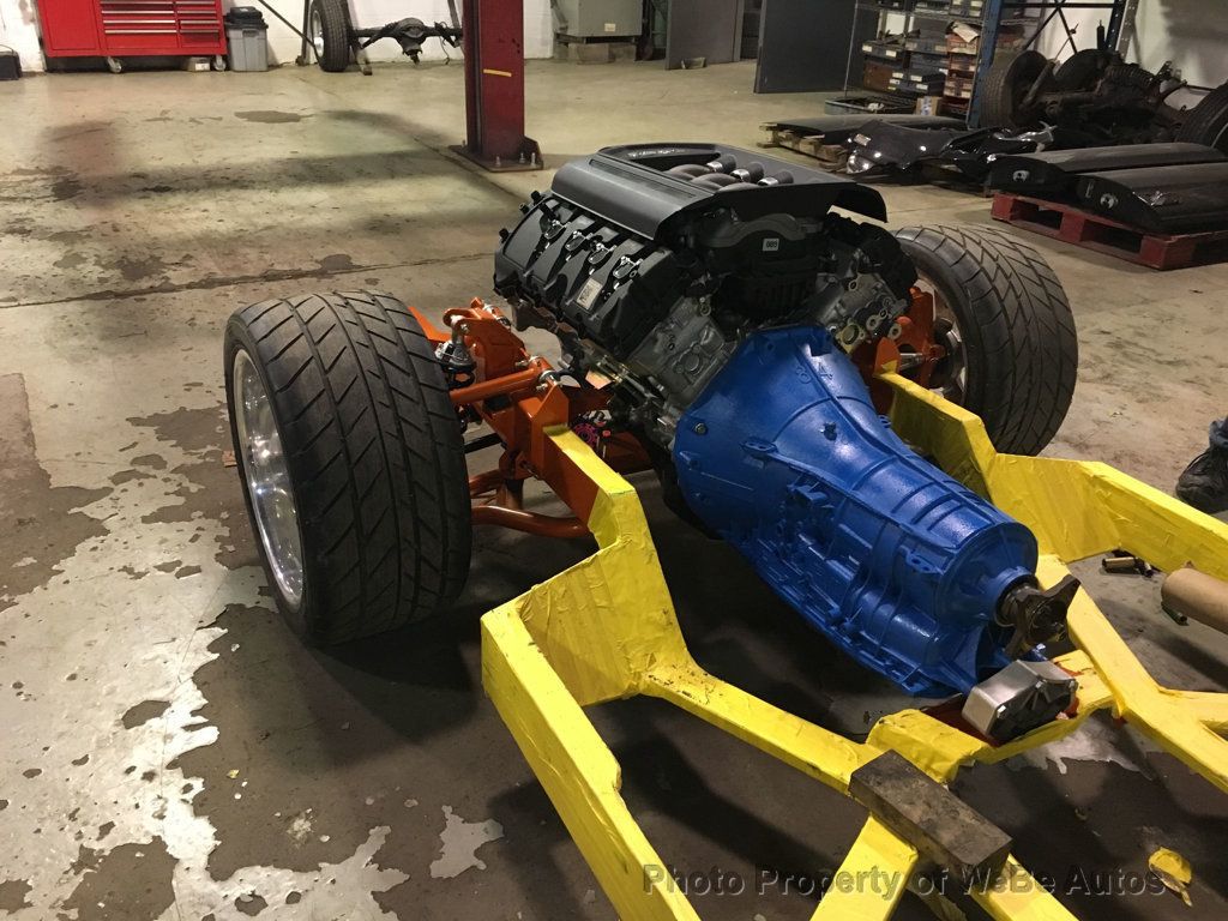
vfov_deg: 48.2
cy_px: 460
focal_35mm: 29
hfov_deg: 61.7
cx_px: 614
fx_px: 1029
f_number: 2.2
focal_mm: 4.15
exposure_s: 1/20
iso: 200
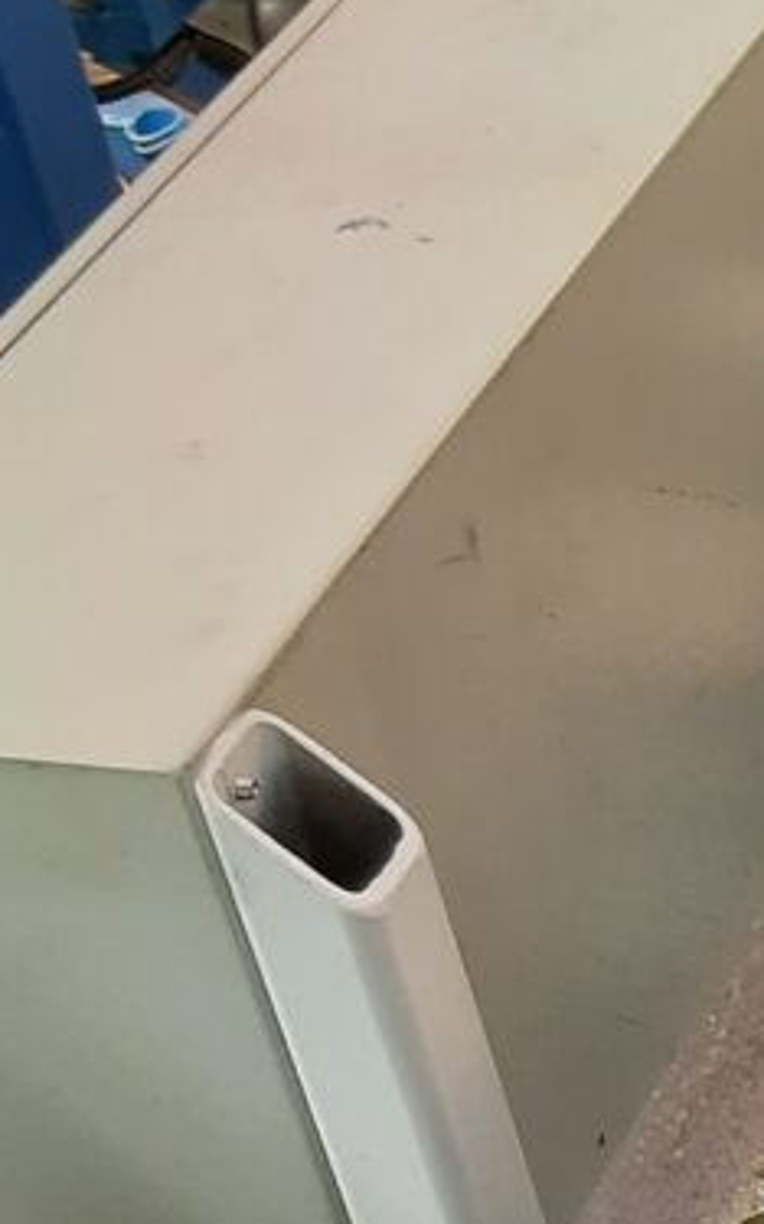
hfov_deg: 10.8
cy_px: 1296
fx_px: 3769
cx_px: 1427
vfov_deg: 17.9
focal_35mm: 113
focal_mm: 3.92
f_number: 1.7
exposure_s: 1/50
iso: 160
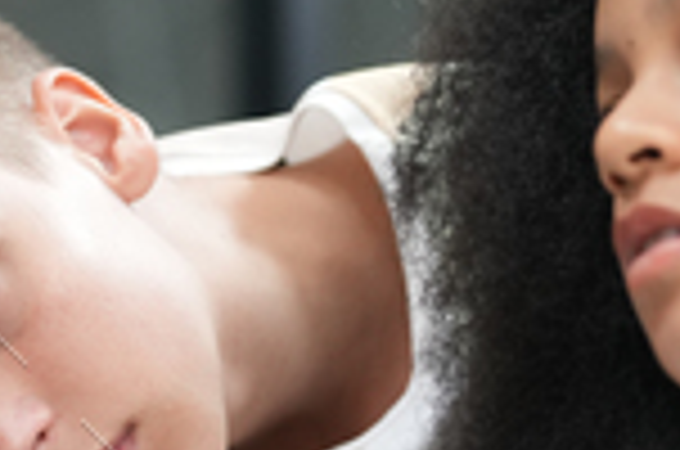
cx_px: 392
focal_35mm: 196
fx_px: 3694
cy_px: 286
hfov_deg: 10.5
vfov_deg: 7.0
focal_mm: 50
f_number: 1.8
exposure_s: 1/193
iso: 1000
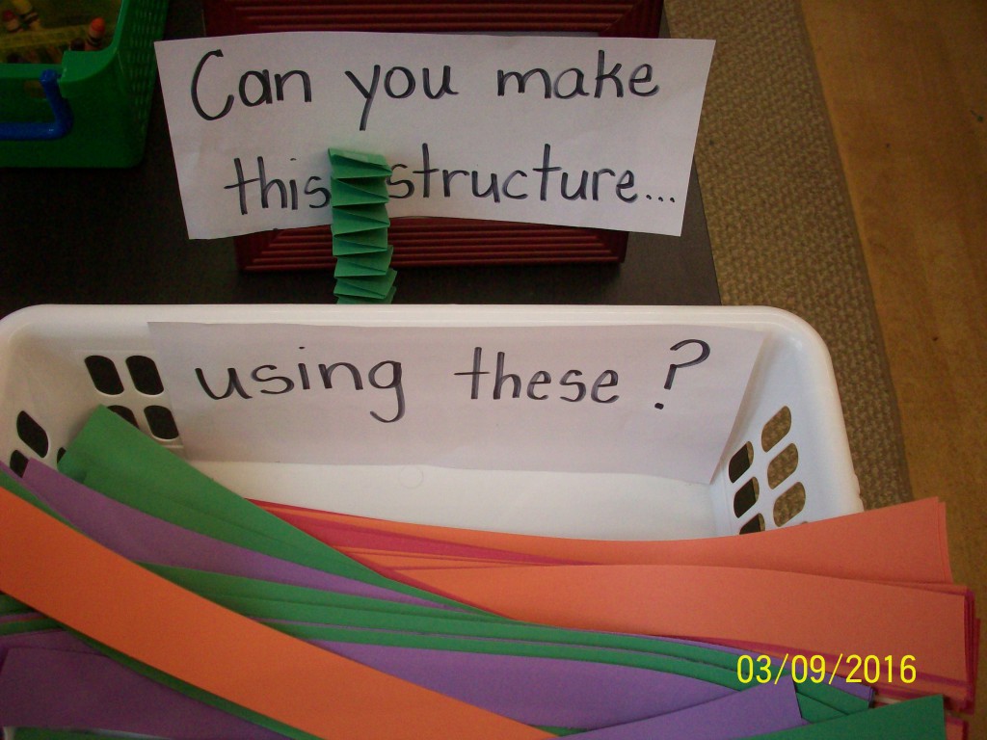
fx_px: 1055
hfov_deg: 50.1
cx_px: 494
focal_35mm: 37
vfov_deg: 38.7
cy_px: 370
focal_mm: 6.2
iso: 160
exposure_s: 1/122
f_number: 2.8
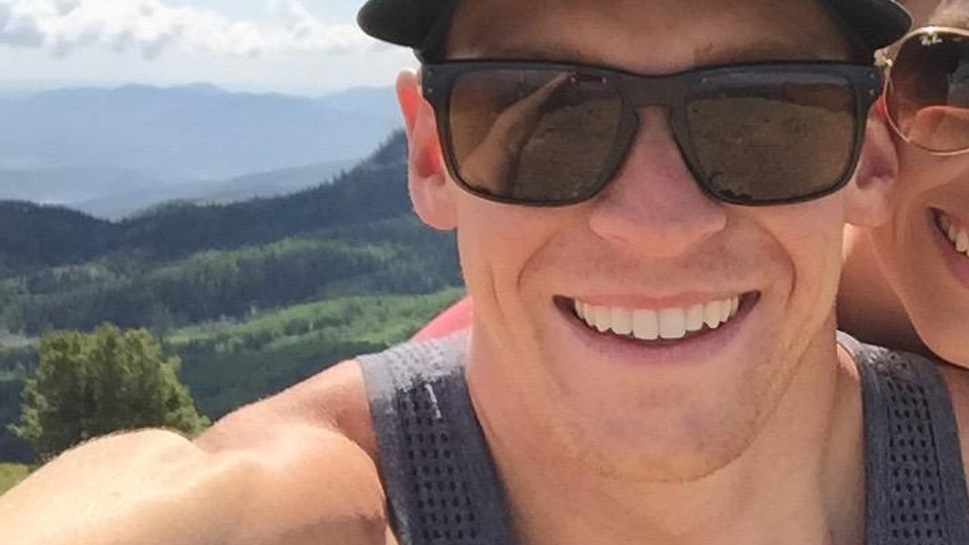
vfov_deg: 19.7
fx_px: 1567
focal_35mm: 61
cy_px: 252
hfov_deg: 33.3
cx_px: 788
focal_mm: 2.65
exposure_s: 1/658
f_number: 2.2
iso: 32
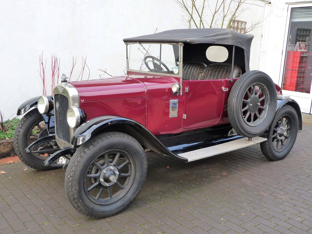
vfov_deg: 39.6
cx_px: 156
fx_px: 324
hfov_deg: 51.4
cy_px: 117
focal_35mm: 36
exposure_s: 1/60
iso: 160
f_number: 3.7
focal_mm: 6
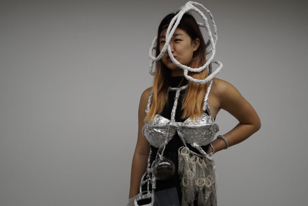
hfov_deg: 31.4
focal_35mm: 64
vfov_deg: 21.3
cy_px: 103
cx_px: 154
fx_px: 548
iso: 2000
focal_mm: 64
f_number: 5.6
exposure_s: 1/160
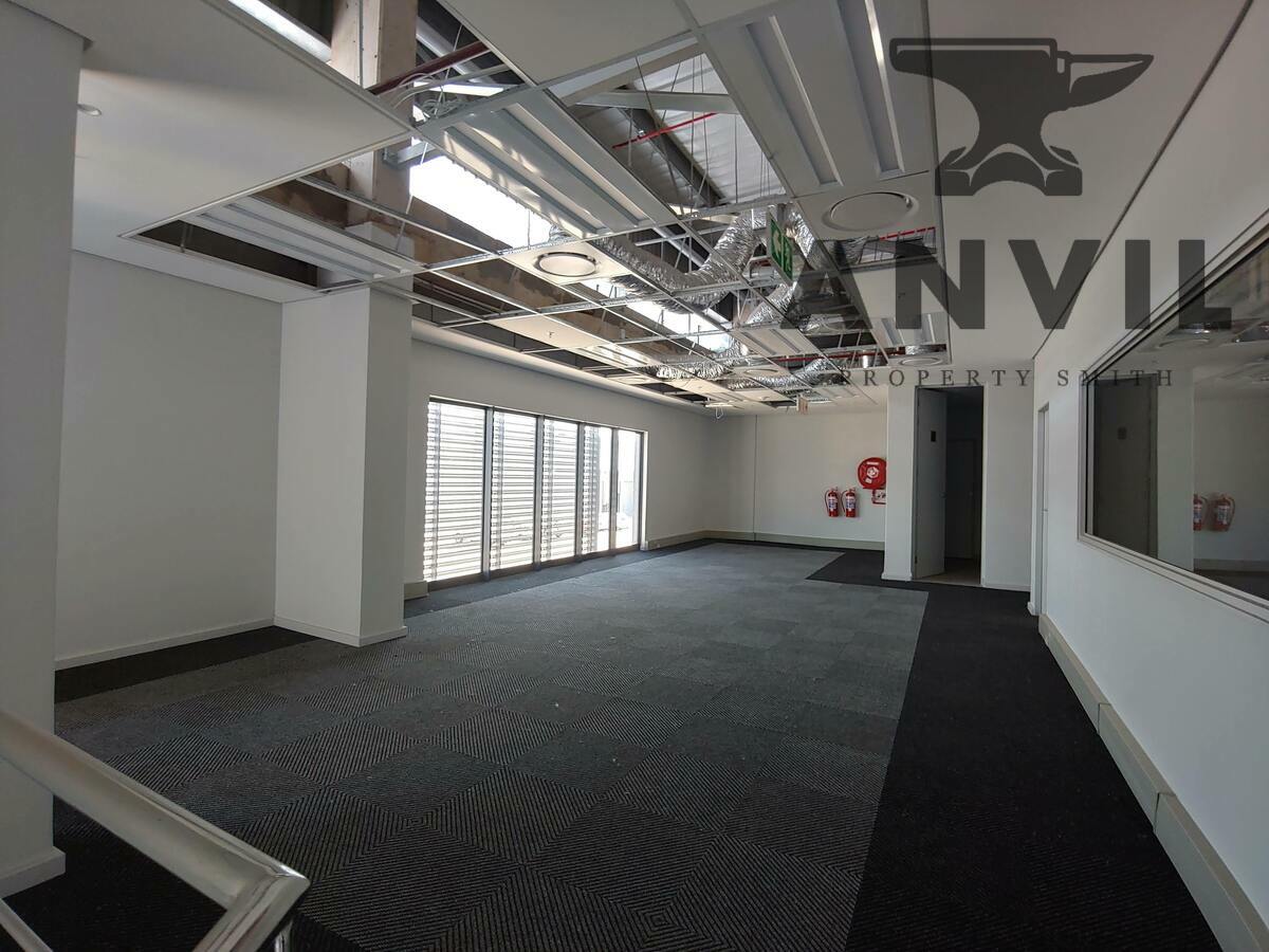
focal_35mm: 16
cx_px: 634
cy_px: 476
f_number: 1.9
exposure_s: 1/40
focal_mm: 2.18
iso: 50
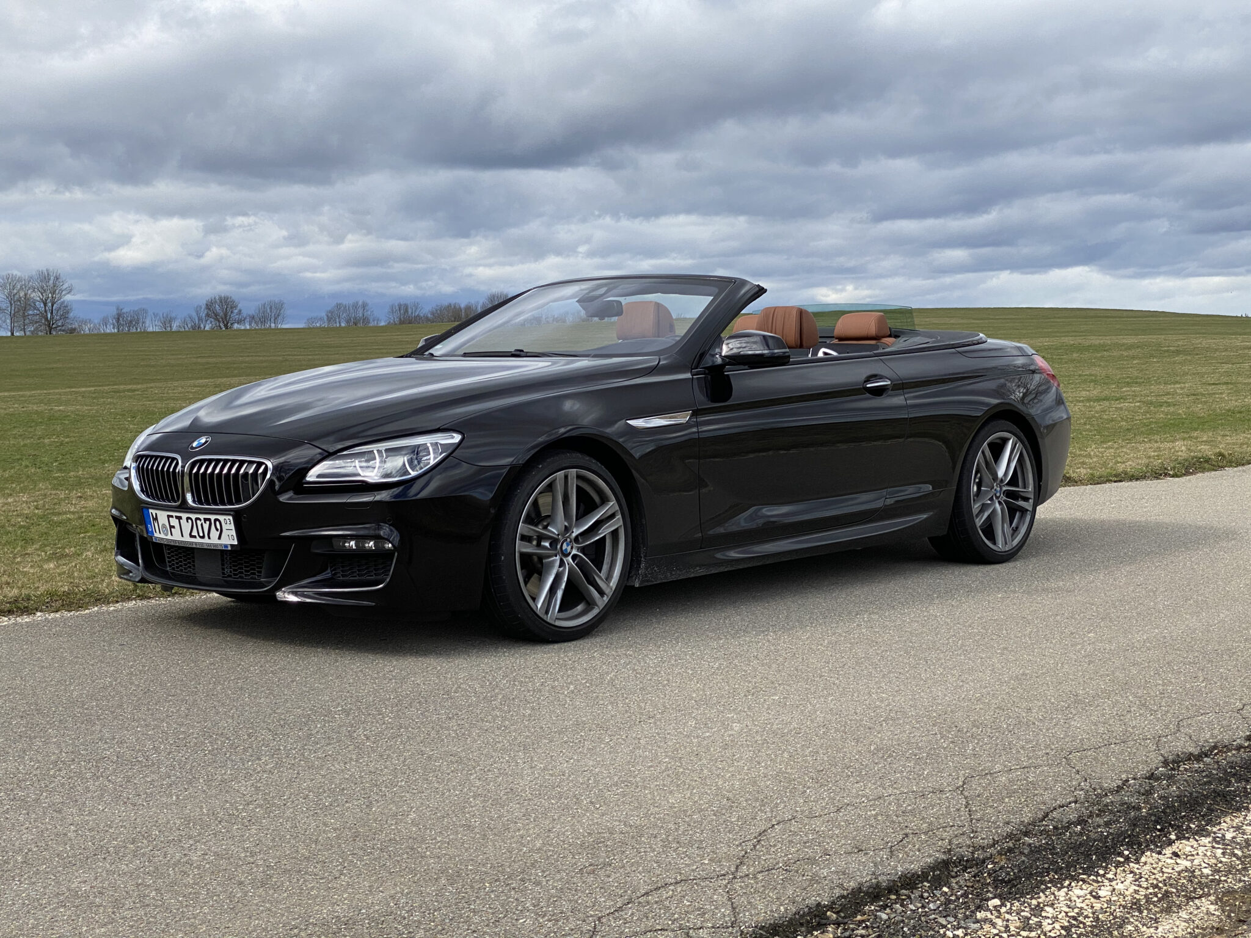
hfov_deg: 36.8
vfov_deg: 28.0
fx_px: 1879
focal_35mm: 52
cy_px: 469
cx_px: 626
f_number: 2
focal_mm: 6
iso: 20
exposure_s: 1/1370
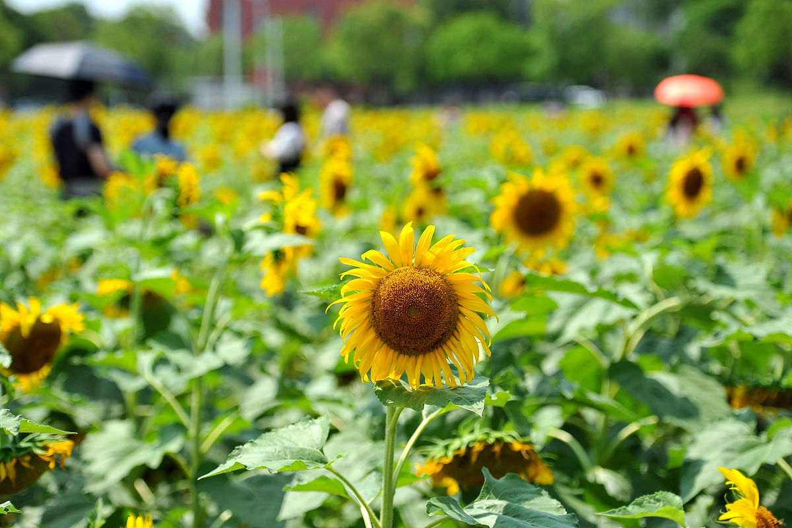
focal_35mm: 78
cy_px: 264
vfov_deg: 17.5
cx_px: 396
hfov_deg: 26.0
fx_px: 1716
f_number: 9
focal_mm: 78
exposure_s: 1/2500
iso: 200
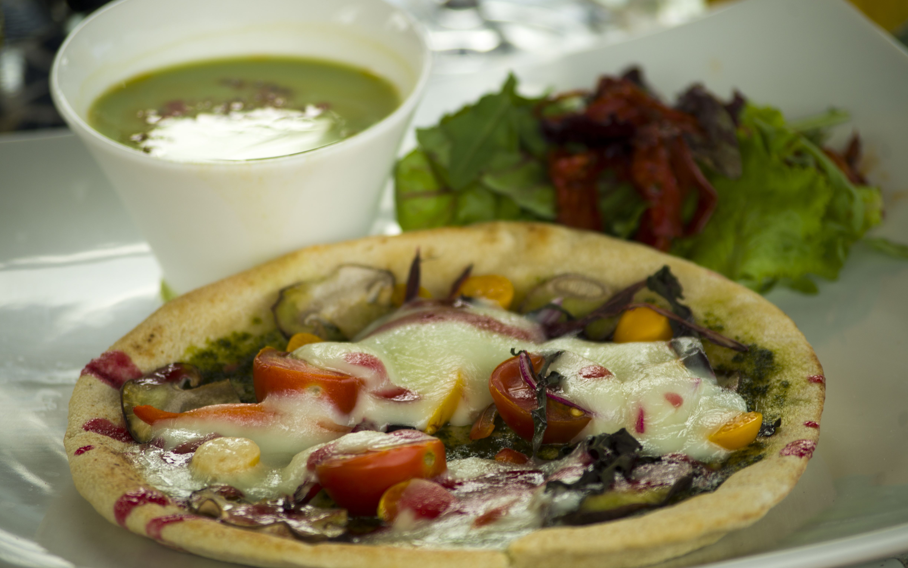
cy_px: 283
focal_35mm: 191
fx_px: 4727
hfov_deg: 11.0
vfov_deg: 6.9
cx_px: 453
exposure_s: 1/160
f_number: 5.6
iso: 100
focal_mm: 125
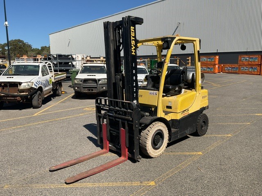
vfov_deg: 48.2
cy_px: 98
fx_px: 219
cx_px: 131
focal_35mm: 29
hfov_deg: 61.7
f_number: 1.8
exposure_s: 1/2801
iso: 16
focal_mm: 3
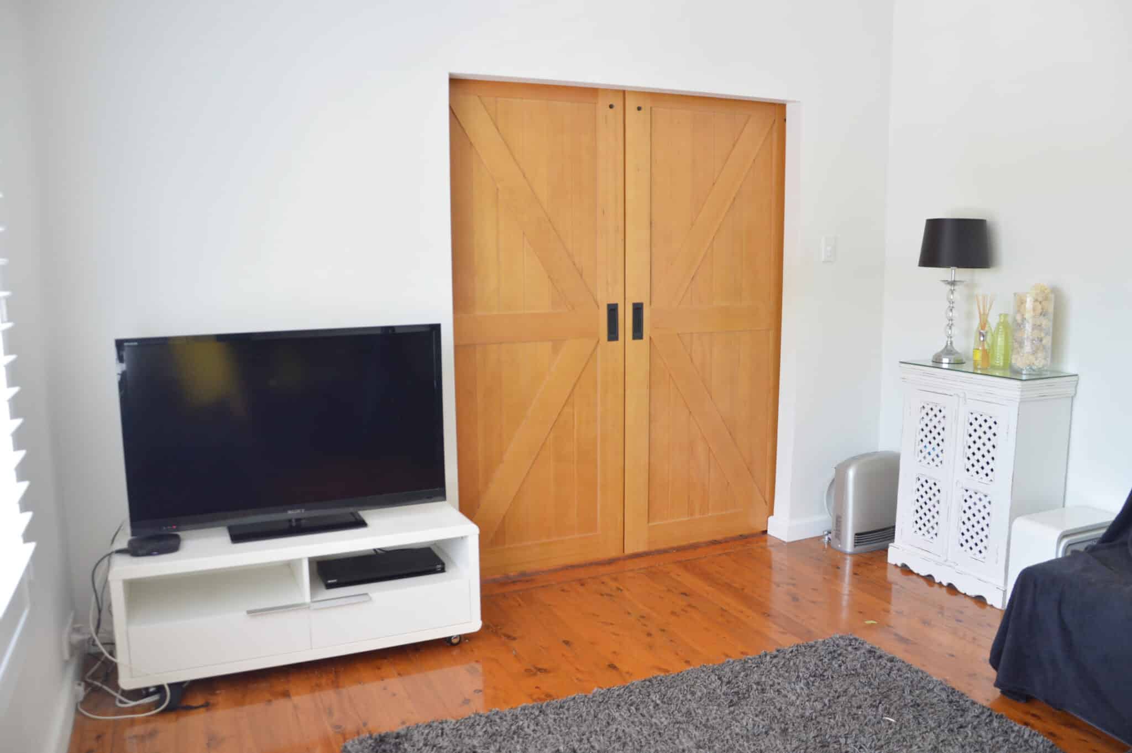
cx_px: 566
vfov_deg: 47.9
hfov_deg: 67.4
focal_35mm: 27
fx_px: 848
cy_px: 376
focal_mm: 18
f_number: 3.5
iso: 400
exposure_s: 1/50
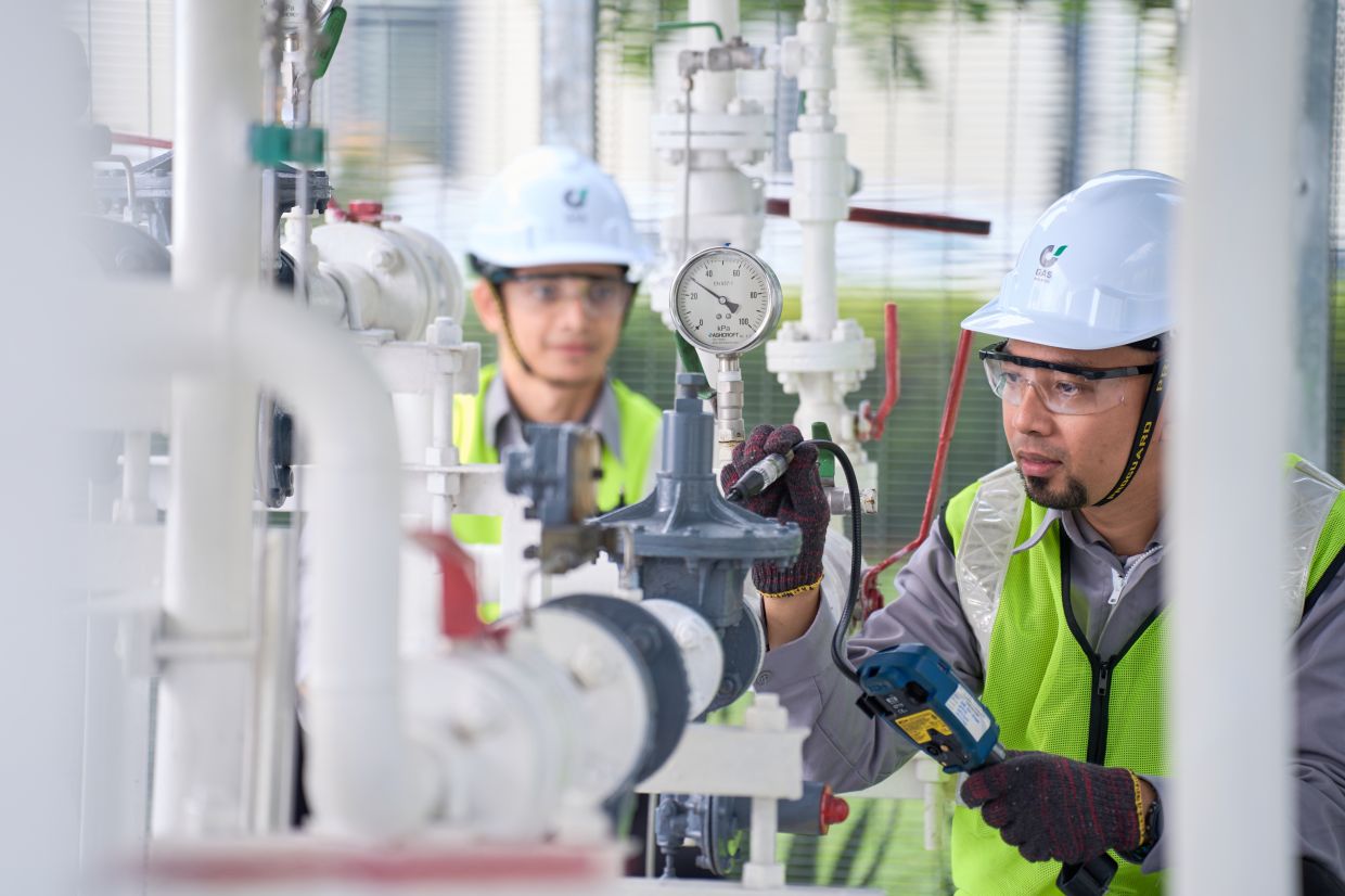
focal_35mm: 150
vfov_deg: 9.1
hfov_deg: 13.7
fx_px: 5602
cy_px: 448
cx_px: 672
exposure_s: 1/125
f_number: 2.8
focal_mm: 150
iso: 64
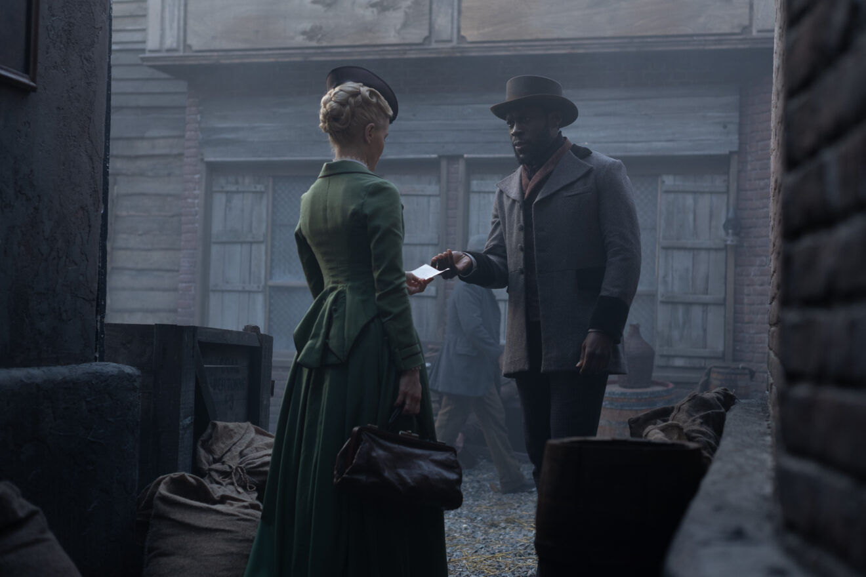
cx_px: 433
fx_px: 1203
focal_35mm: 50
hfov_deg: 39.6
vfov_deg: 27.0
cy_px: 288
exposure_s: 1/160
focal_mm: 50
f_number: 2.8
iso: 400
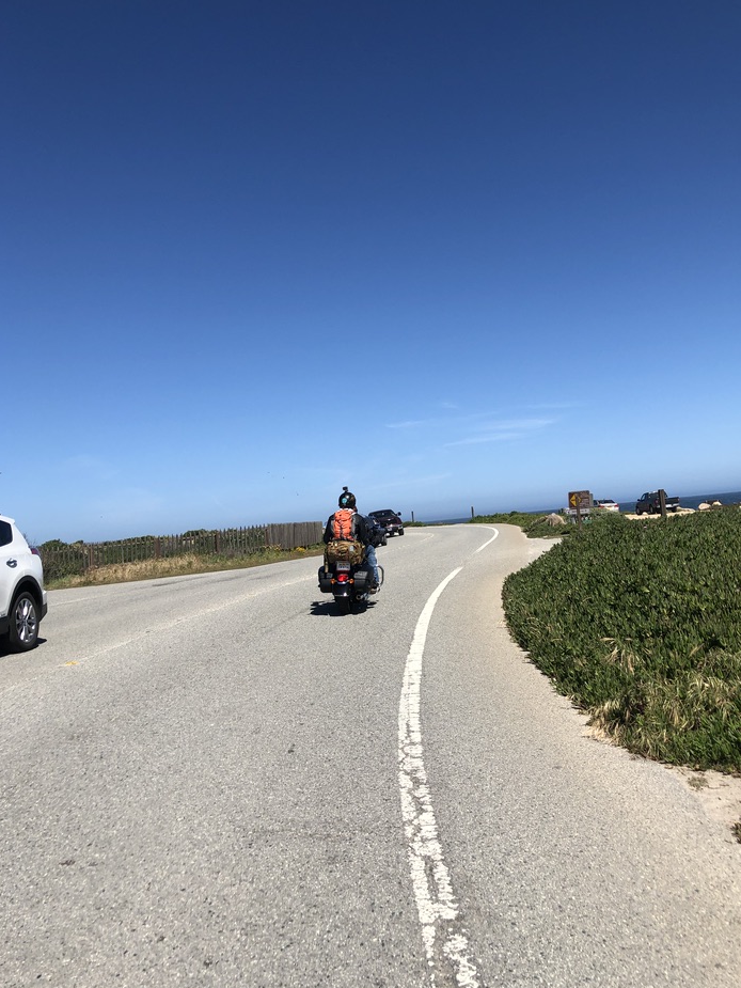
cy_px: 461
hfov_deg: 45.4
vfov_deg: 58.3
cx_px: 391
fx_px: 885
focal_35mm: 31
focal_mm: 4
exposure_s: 1/2525
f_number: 1.8
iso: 20
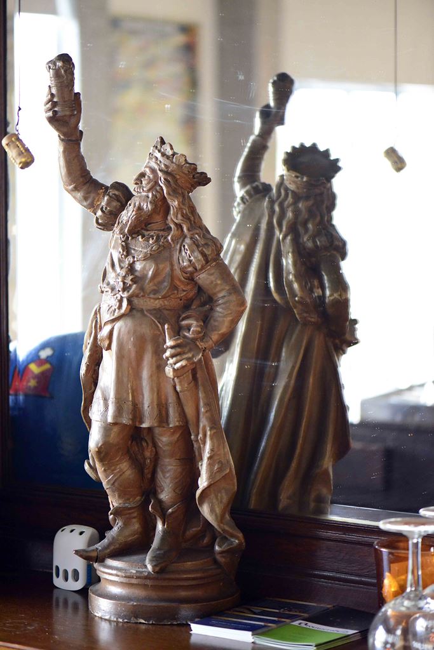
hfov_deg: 13.0
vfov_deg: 19.5
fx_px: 1898
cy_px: 325
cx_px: 217
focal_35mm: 105
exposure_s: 1/125
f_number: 2.8
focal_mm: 105
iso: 5000
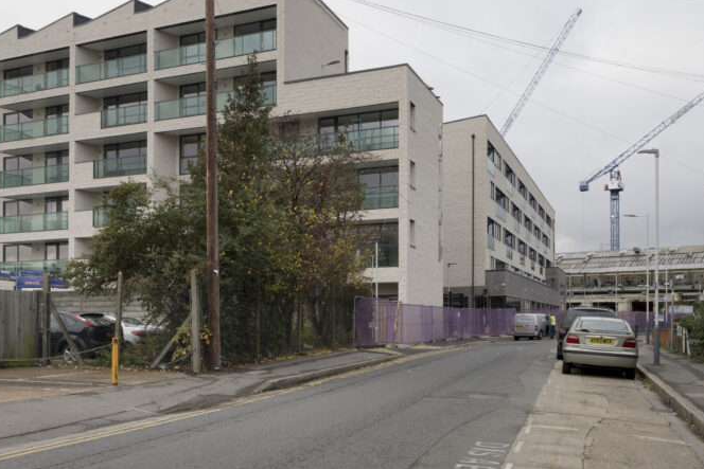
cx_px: 296
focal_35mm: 37
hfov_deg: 51.7
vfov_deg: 35.2
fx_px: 724
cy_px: 121
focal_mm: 24
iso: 200
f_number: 11
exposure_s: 1/50
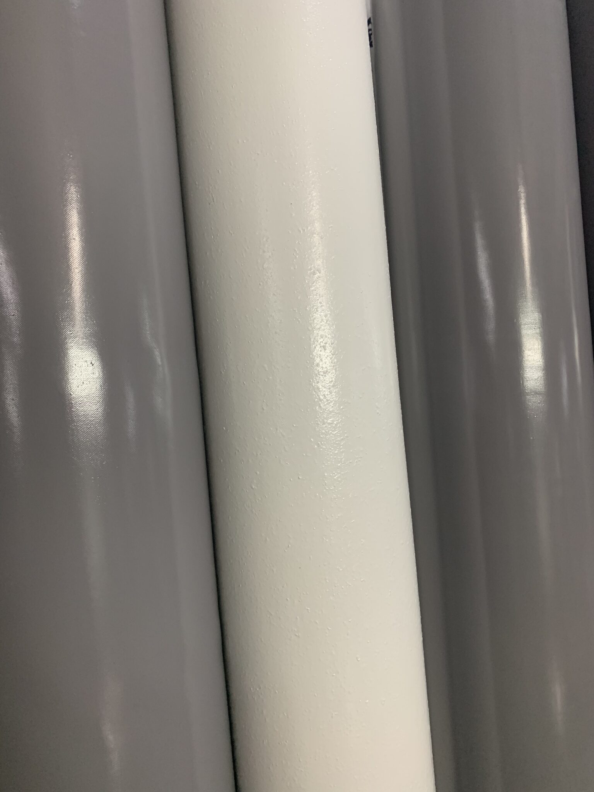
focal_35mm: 26
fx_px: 595
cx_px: 297
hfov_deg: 53.1
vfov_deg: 67.3
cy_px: 396
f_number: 1.8
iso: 125
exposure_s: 1/50
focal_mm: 4.25
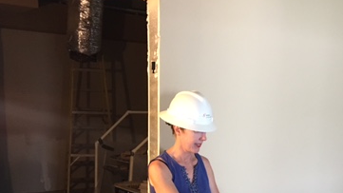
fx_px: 509
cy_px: 204
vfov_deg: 20.6
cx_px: 228
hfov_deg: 36.8
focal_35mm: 56
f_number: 2.2
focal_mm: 4.15
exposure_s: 1/17
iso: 200
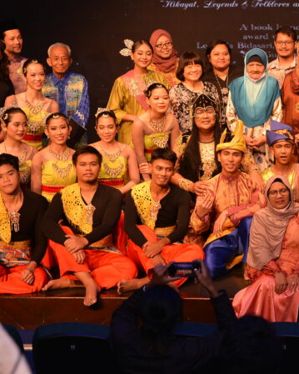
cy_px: 131
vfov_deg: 19.3
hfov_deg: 15.3
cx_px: 302
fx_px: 1095
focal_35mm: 99
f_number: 3.5
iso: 320
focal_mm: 50
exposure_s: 1/125
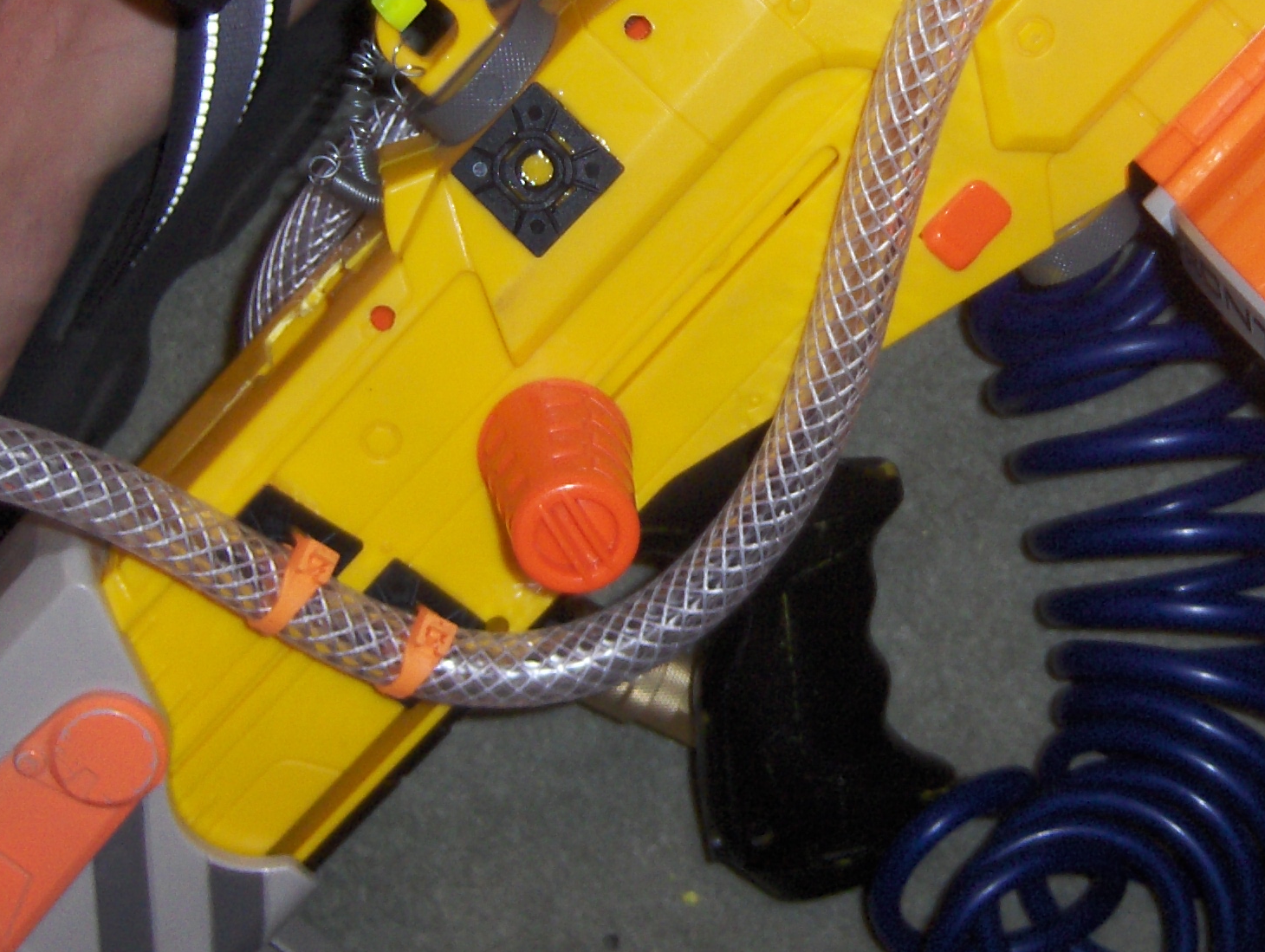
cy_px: 221
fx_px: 2891
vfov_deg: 18.6
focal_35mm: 79
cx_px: 826
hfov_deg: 24.6
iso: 100
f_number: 2.8
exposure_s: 1/60
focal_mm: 7.5
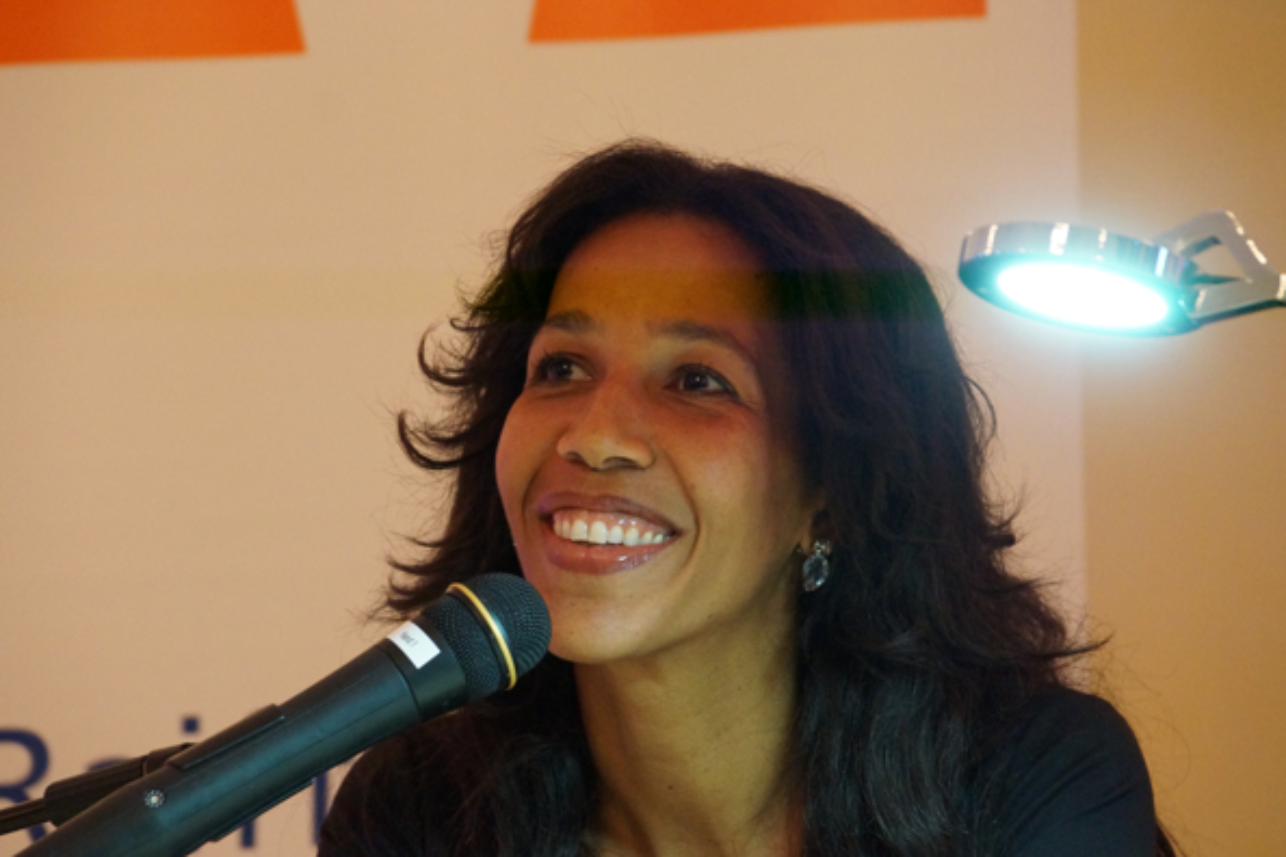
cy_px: 427
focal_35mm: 205
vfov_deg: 6.7
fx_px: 7305
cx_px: 639
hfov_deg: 10.1
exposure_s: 1/50
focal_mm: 135
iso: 3200
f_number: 5.6
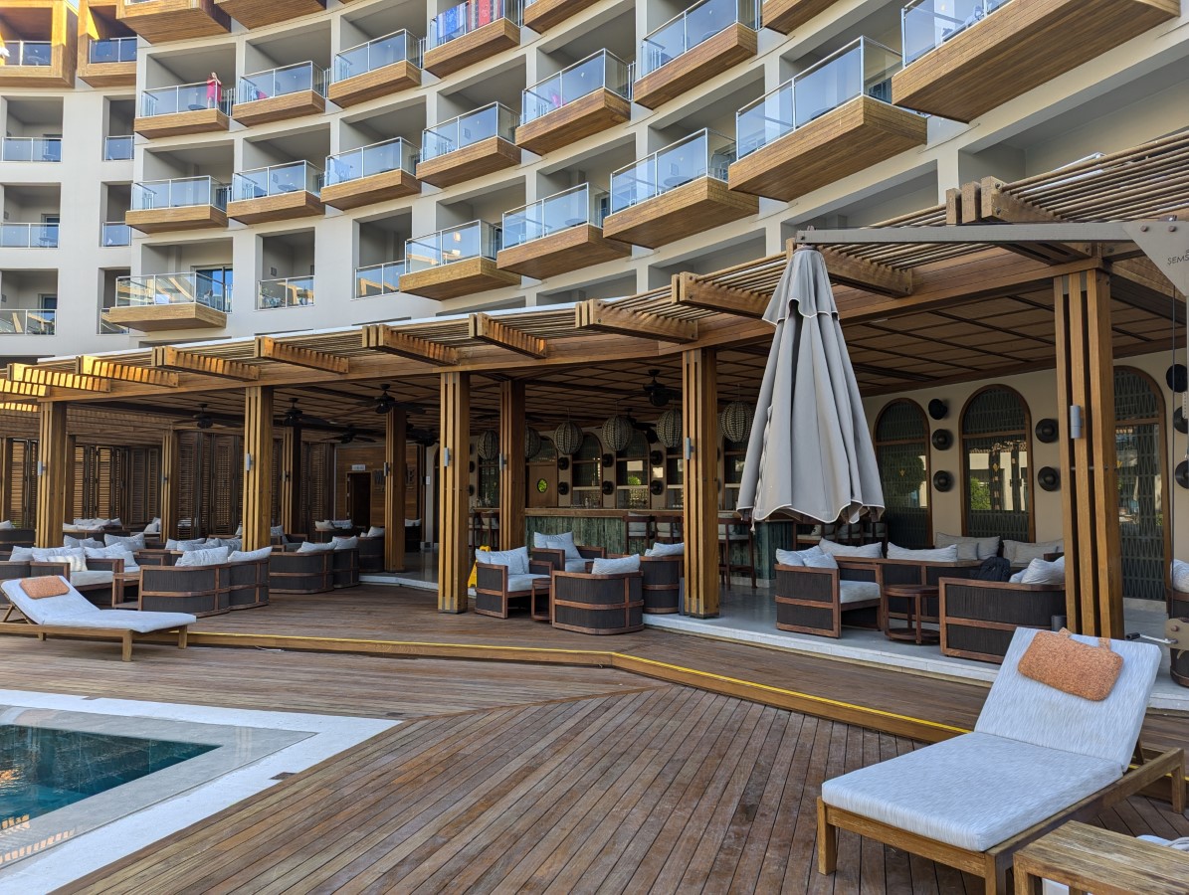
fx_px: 826
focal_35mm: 24
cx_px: 594
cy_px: 448
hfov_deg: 71.5
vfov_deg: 56.9
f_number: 1.85
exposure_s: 1/227
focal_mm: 6.81
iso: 39
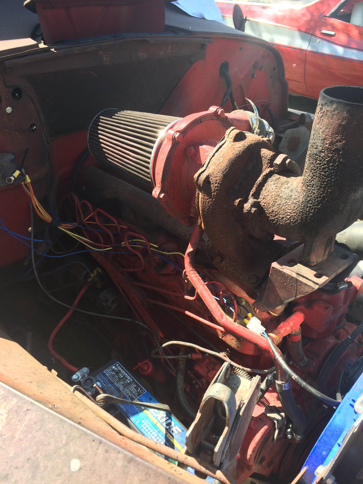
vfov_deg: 61.7
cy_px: 242
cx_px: 182
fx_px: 405
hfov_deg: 48.2
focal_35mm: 29
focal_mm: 4.15
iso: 32
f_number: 2.2
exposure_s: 1/363
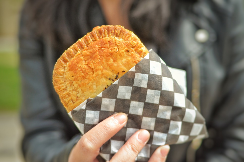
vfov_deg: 25.6
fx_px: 355
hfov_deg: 37.9
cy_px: 81
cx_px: 122
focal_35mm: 52
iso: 450
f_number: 2
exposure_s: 1/8000
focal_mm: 35
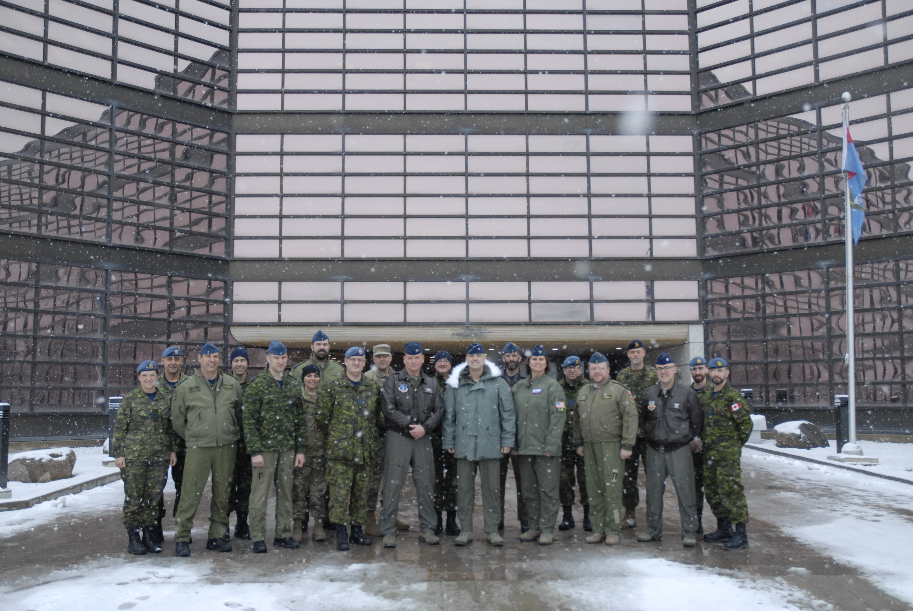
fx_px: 952
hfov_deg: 51.2
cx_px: 456
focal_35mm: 38
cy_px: 306
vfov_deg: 35.6
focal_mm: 25
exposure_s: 1/640
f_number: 3.8
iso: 400
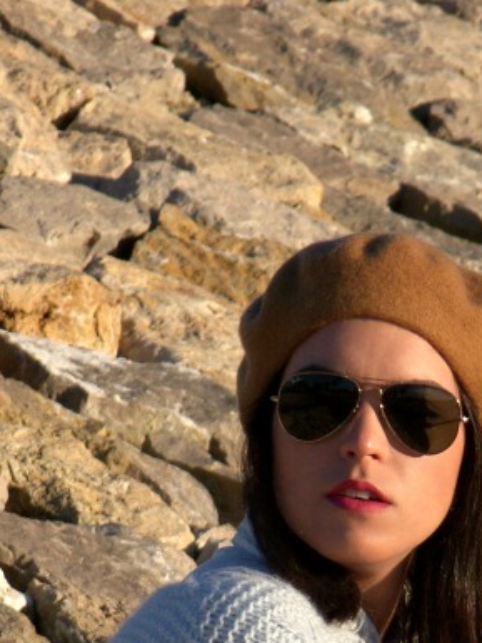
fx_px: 17553
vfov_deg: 2.1
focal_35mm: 946
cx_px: 364
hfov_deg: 1.6
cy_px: 691
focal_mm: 104.7
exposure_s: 1/1000
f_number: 5.6
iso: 100
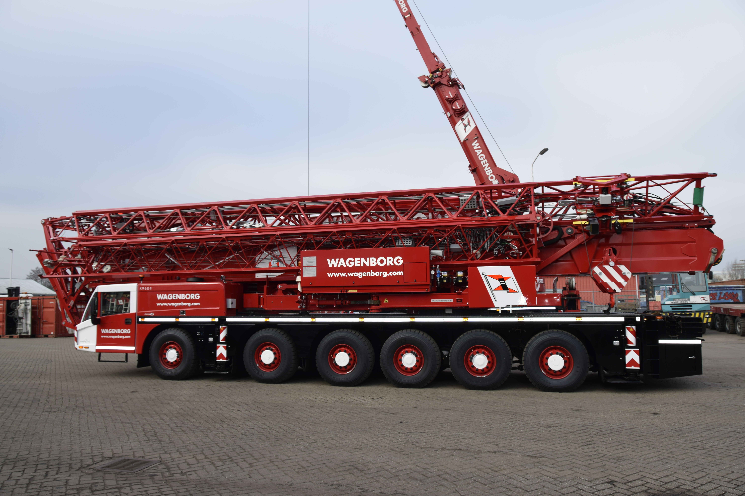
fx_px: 559
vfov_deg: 47.9
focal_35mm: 27
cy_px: 248
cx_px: 372
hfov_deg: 67.4
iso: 100
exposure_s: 1/200
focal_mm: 18
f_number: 7.1
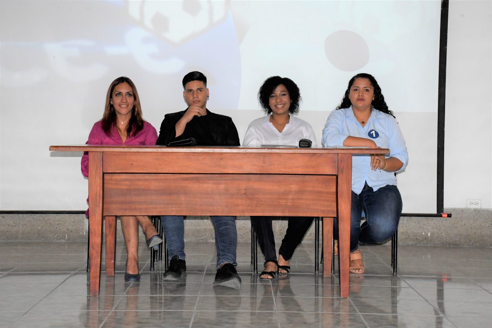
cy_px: 164
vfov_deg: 21.6
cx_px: 246
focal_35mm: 63
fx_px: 861
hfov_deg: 31.9
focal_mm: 42
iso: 2000
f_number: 6.3
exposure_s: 1/250
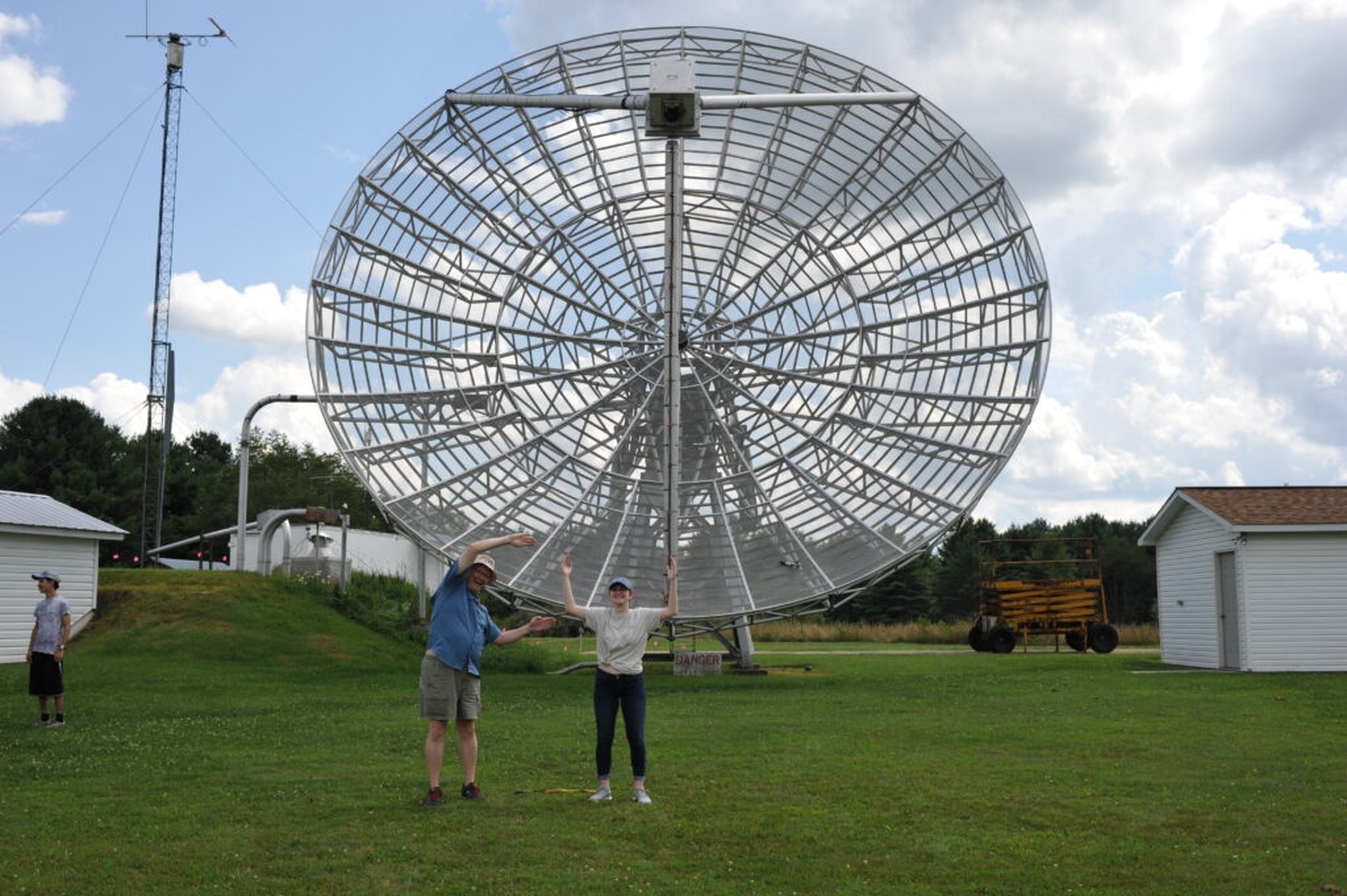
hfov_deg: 54.5
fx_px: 1308
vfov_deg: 37.8
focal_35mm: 35
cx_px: 674
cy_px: 448
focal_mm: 35
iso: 200
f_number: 10
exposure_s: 1/400
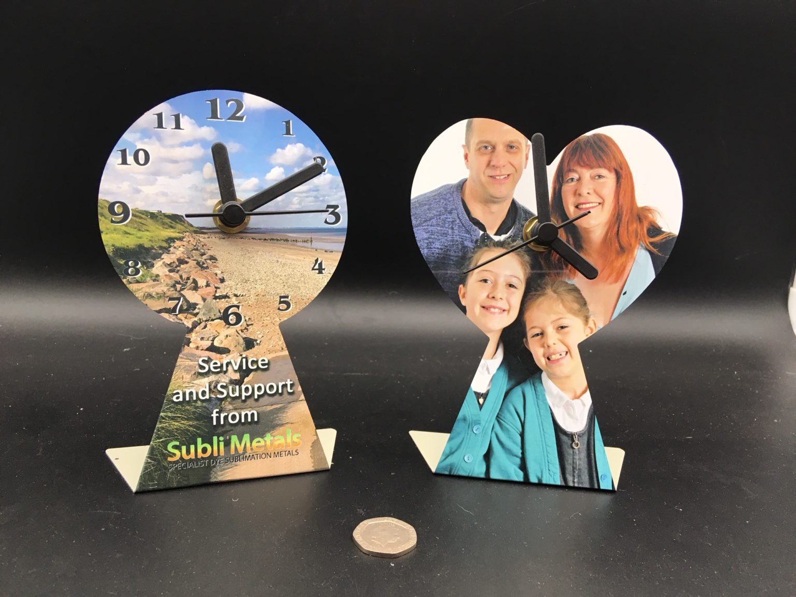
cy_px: 298
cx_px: 398
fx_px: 667
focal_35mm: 29
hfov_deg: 61.7
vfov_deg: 48.2
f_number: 2.2
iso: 25
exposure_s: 1/33
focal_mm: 4.15
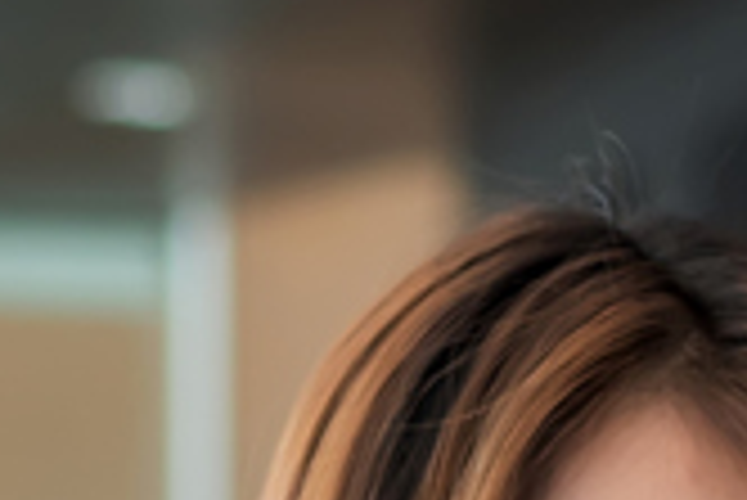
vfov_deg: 3.6
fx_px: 7829
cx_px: -112
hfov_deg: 5.4
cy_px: 1205
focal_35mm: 377
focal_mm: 50
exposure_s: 1/250
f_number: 2.5
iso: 200
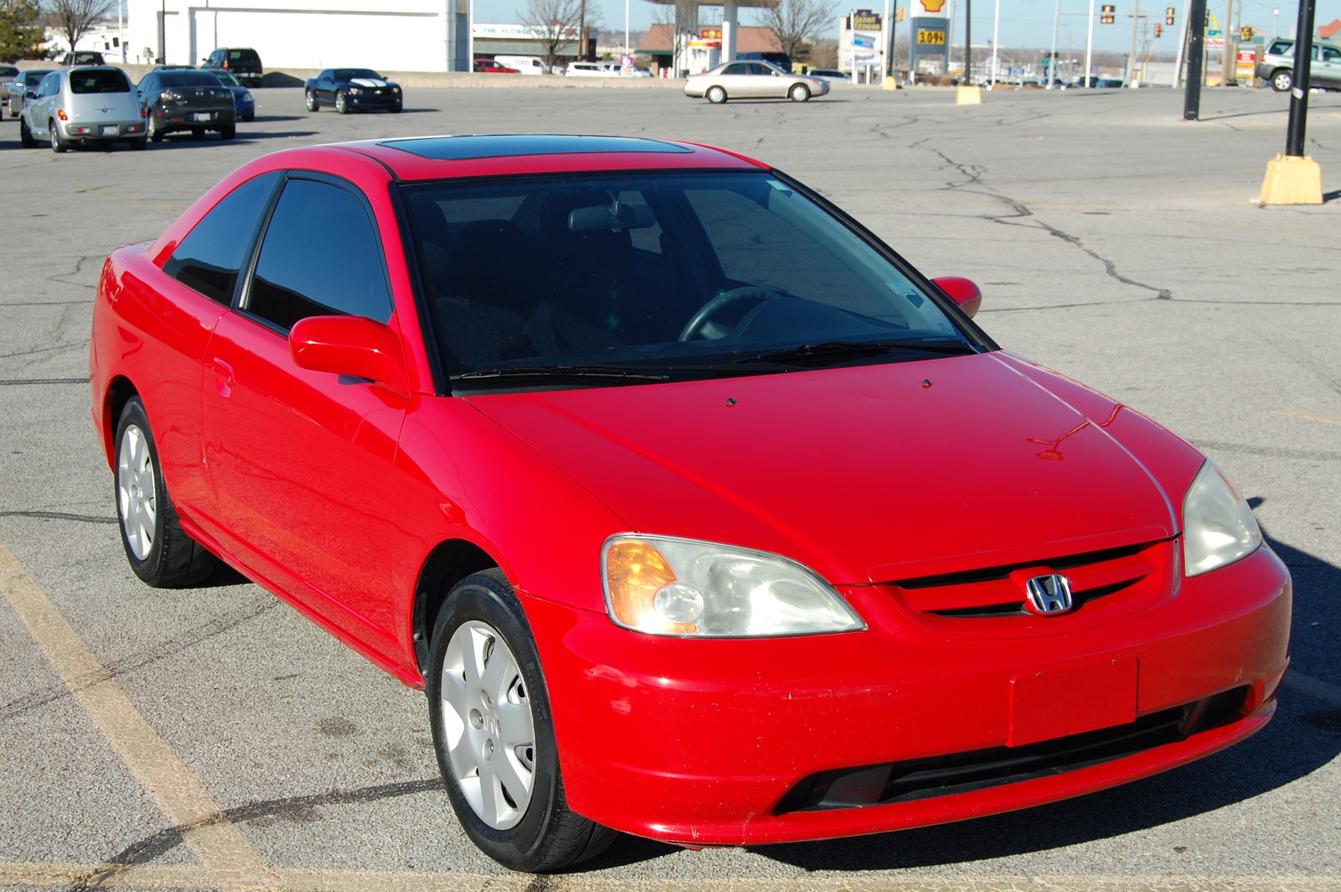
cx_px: 670
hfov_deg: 35.1
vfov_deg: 23.7
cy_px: 446
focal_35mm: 57
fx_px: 2121
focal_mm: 38
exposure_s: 1/320
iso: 200
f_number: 9
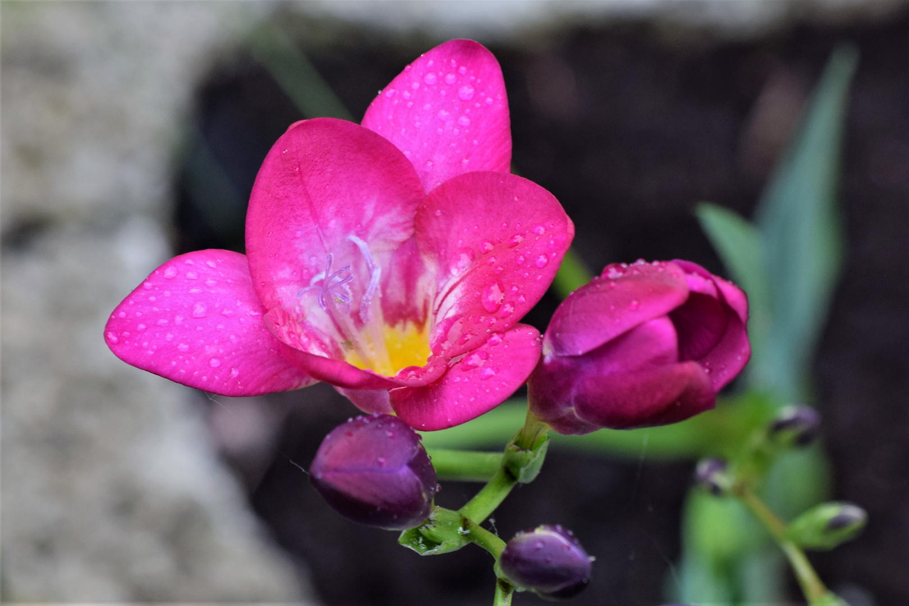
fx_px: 4923
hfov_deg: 10.5
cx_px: 454
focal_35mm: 195
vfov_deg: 7.0
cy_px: 303
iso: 400
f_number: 8
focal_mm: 130
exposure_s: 1/125
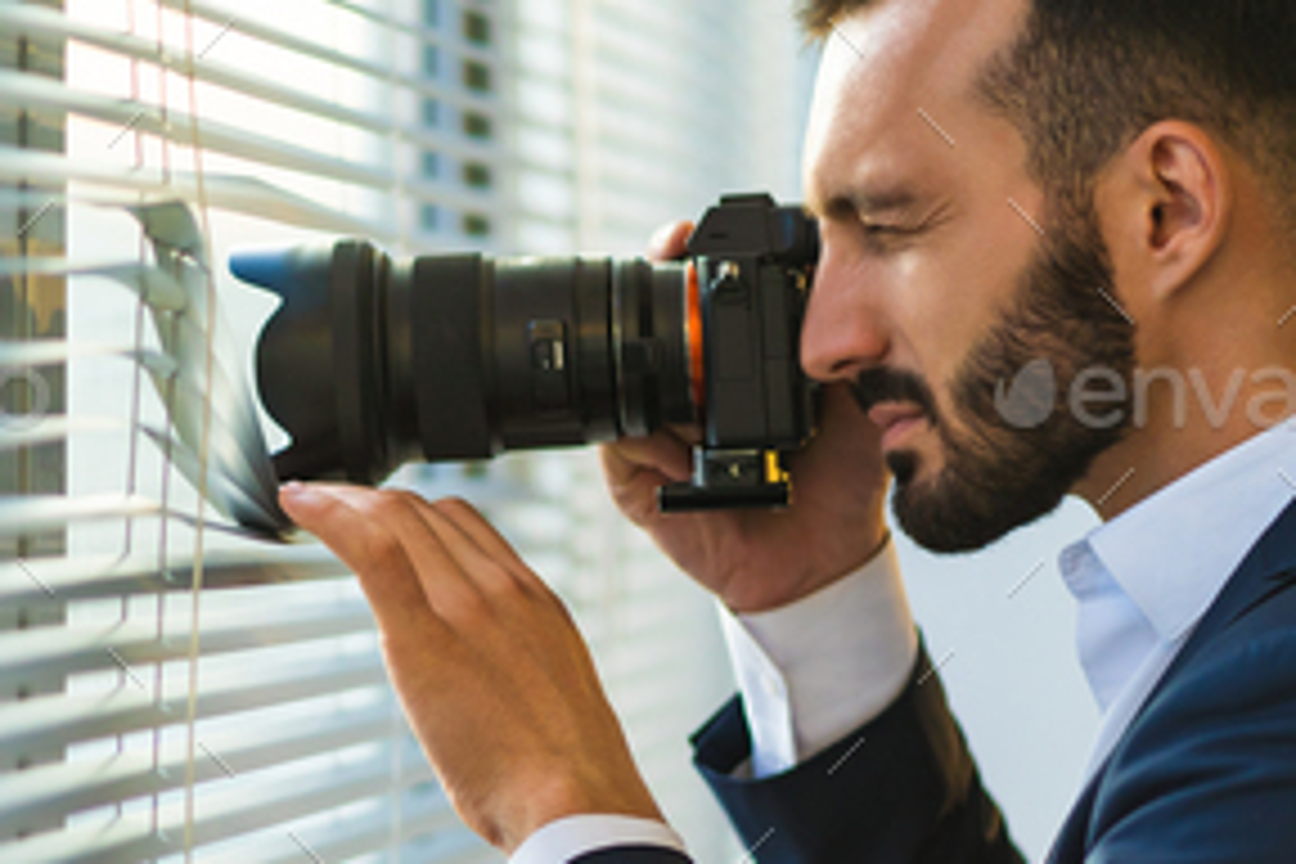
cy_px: 605
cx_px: 508
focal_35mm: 174
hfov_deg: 11.8
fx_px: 6264
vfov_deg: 7.9
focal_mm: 85
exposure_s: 1/320
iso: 200
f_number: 2
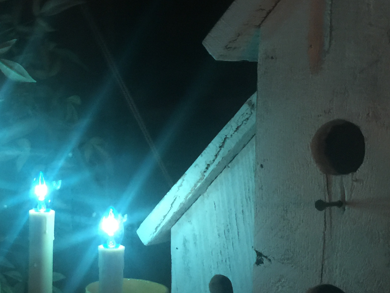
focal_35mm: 61
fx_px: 687
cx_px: 87
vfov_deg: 23.9
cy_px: 193
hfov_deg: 31.0
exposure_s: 1/4
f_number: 2.2
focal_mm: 4.15
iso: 64
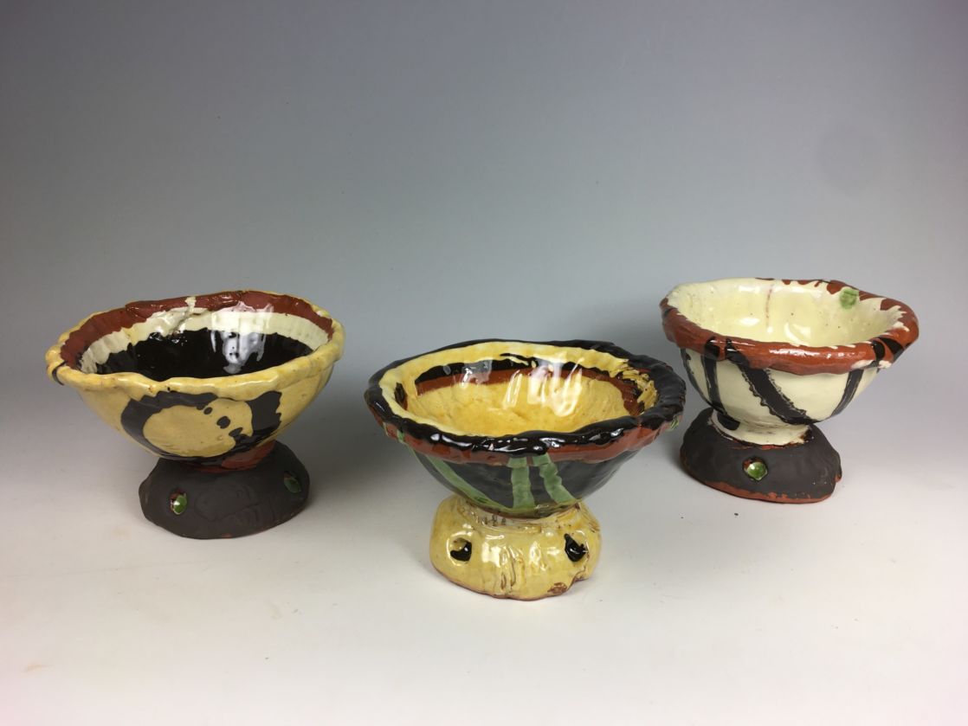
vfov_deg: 48.2
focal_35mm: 29
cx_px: 484
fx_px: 811
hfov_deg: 61.6
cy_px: 363
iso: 25
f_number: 2.2
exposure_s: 1/187
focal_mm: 4.15
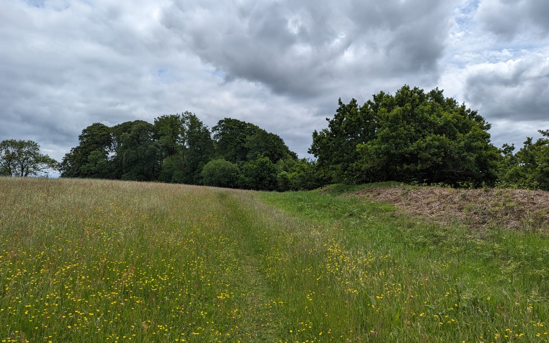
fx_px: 389
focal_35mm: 26
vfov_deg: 47.5
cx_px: 272
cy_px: 190
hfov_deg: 70.4
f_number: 1.85
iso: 47
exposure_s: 1/3906
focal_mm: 6.81
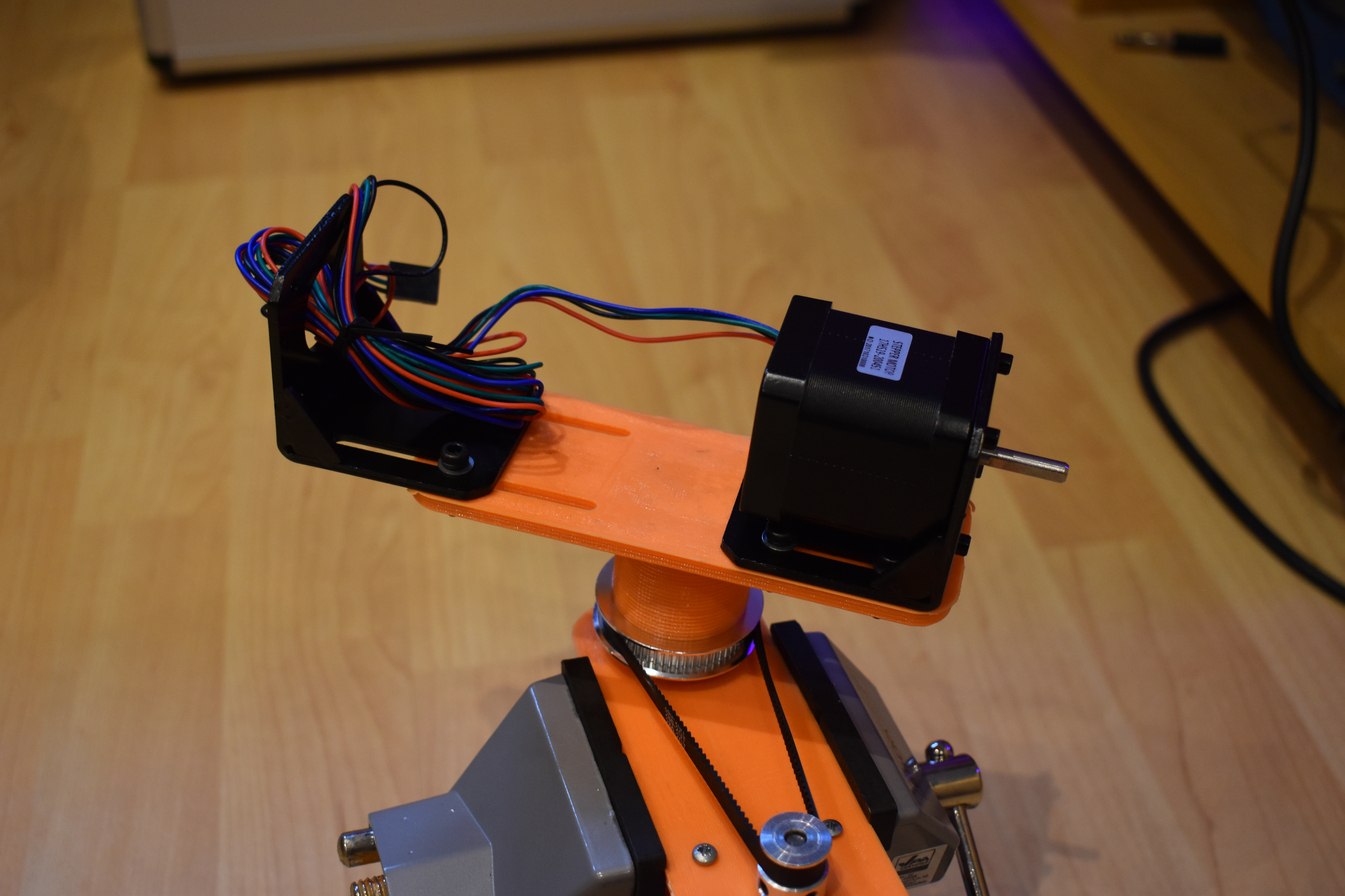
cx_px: 672
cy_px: 448
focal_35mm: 48
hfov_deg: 41.1
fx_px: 1793
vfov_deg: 28.1
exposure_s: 1/60
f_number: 4.5
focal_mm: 32
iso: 900
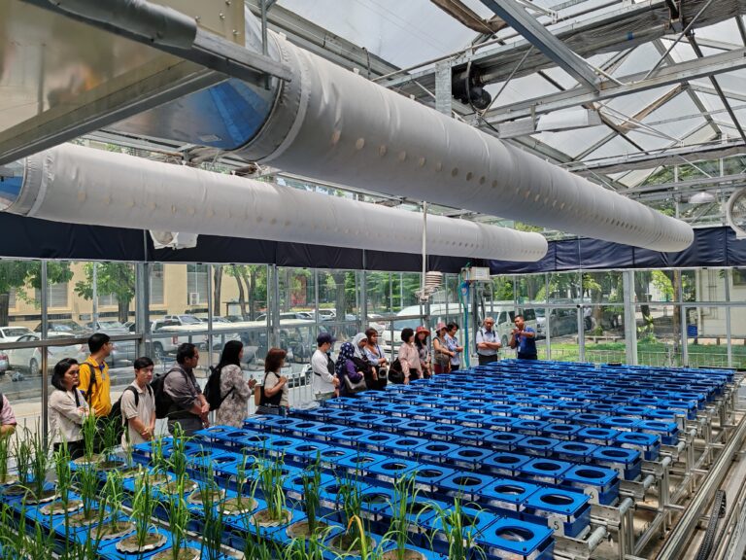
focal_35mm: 27
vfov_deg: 51.4
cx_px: 373
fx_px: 582
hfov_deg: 65.3
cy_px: 280
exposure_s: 1/620
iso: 50
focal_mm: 6.12
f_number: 1.9
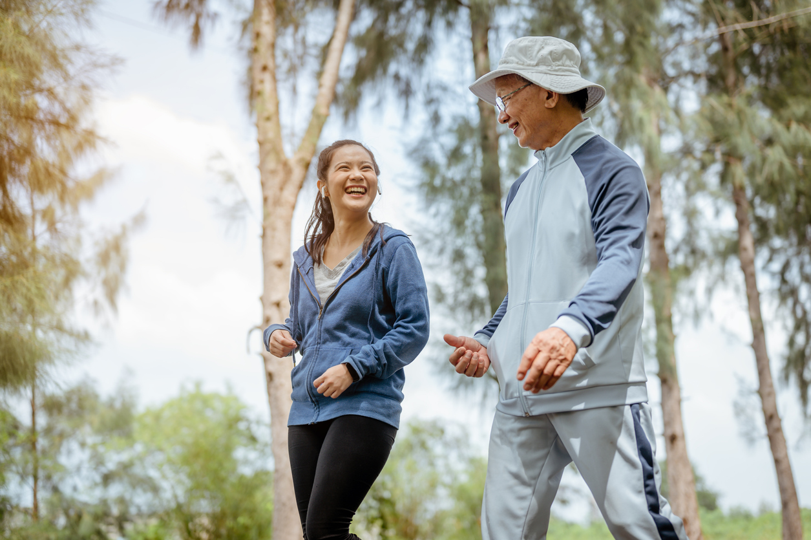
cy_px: 270
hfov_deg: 39.6
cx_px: 406
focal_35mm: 50
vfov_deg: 27.0
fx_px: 1126
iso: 100
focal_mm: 50
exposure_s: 1/800
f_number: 2.2
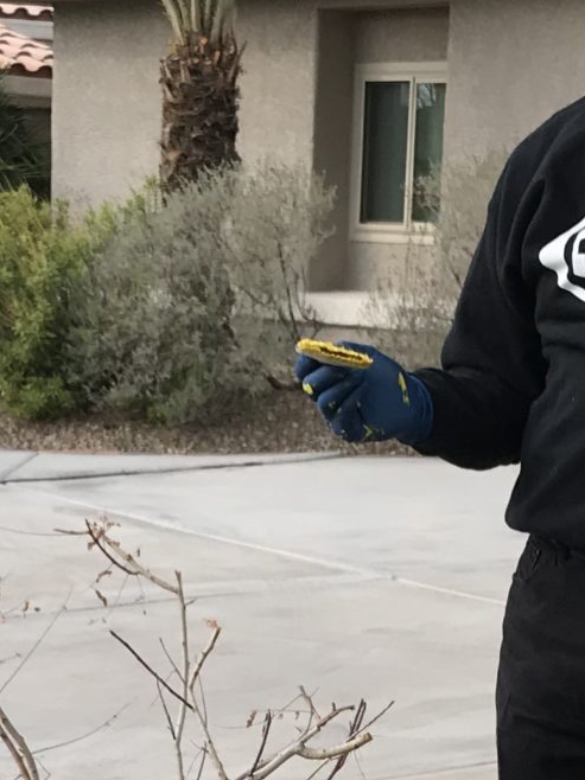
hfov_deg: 13.6
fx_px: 2458
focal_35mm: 109
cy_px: 951
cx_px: 284
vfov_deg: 17.2
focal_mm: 3.99
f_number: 1.8
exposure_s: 1/742
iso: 20
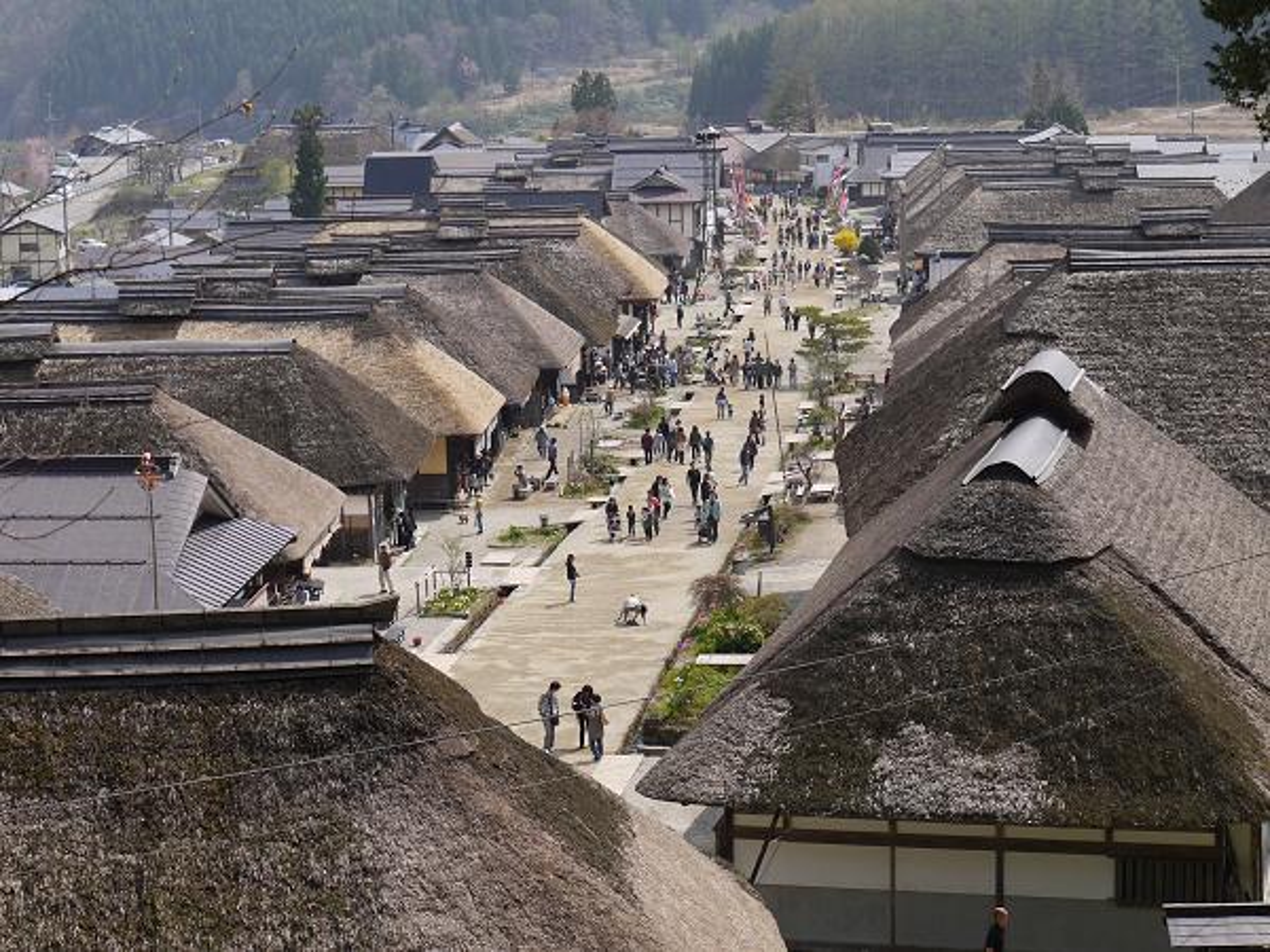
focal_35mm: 80
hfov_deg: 24.4
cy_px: 476
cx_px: 635
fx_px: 2935
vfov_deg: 18.4
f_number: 7.1
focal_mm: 40
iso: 100
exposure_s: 1/320
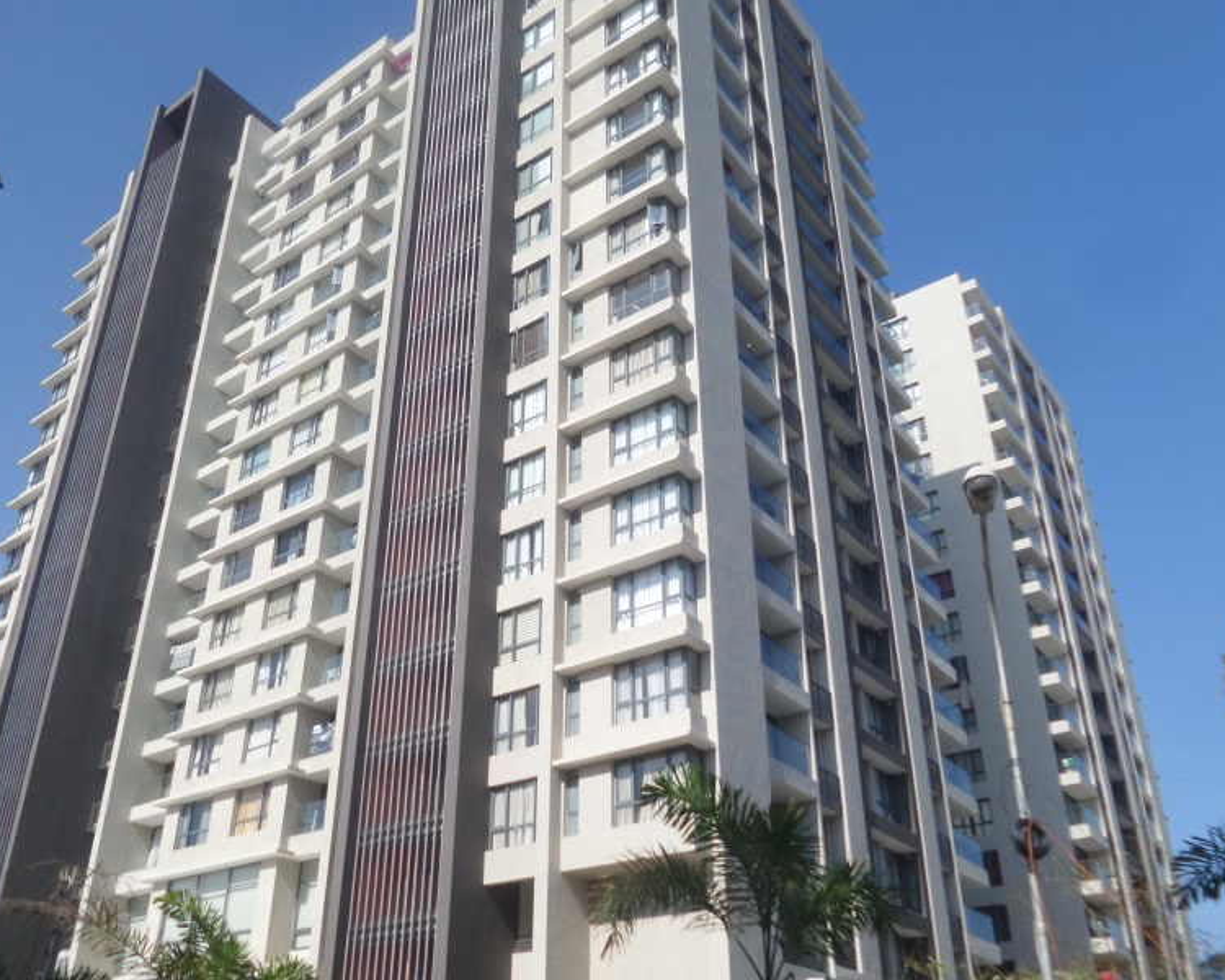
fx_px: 1088
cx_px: 562
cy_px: 536
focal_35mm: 30
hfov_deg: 58.7
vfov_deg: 48.4
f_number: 3.1
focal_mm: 4.4
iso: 100
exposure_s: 1/1500
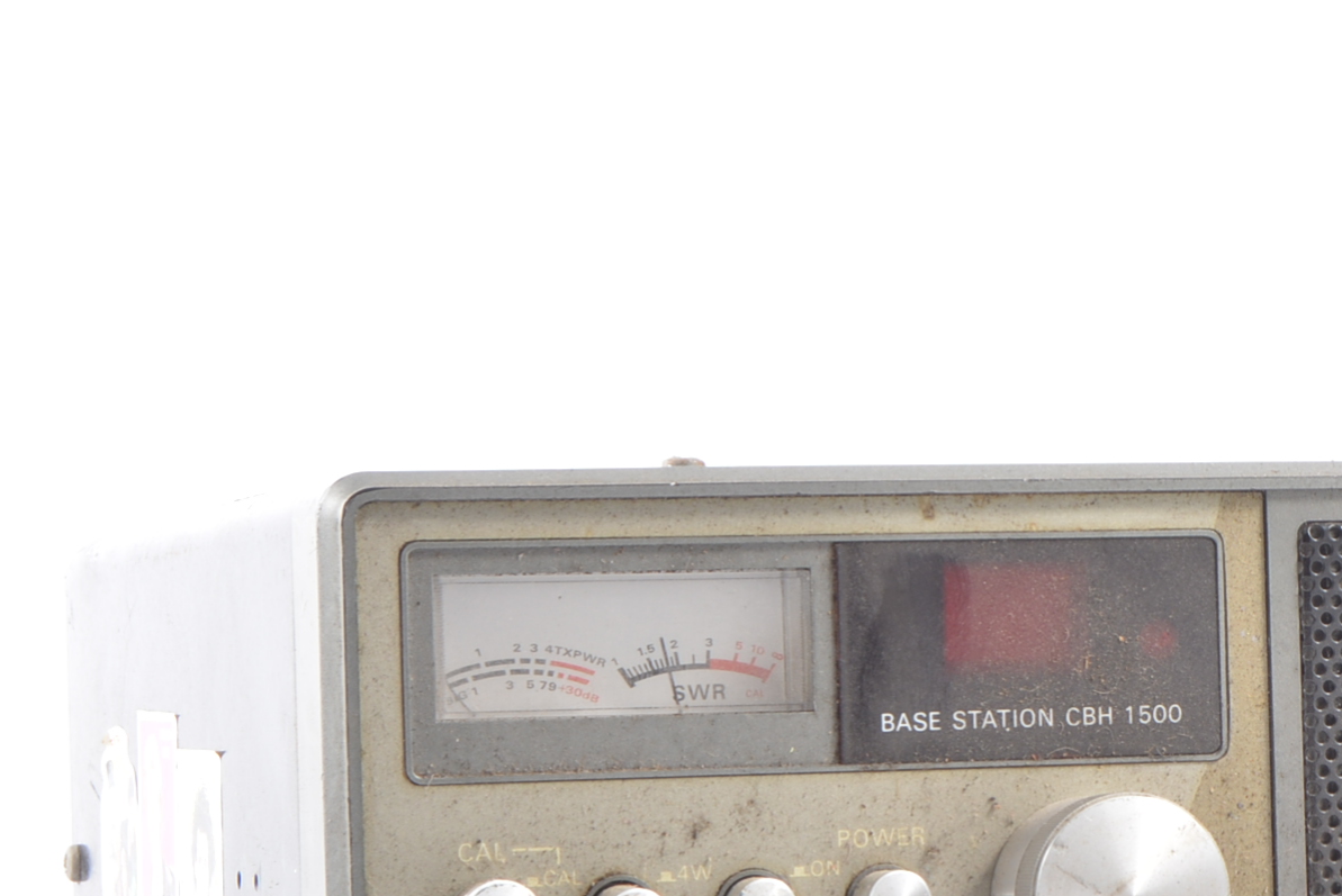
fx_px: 5334
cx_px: 1299
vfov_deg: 9.6
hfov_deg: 14.1
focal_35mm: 143
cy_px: 697
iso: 160
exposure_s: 1/160
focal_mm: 38
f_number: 11
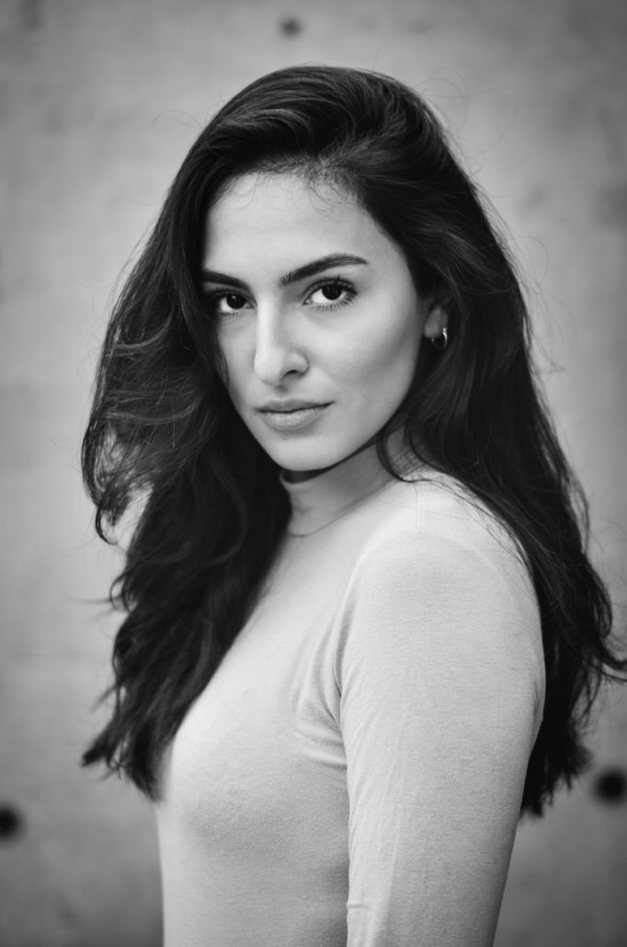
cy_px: 474
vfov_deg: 27.0
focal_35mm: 75
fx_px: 1969
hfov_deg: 18.1
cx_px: 314
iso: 100
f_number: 2
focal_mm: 50
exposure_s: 1/250
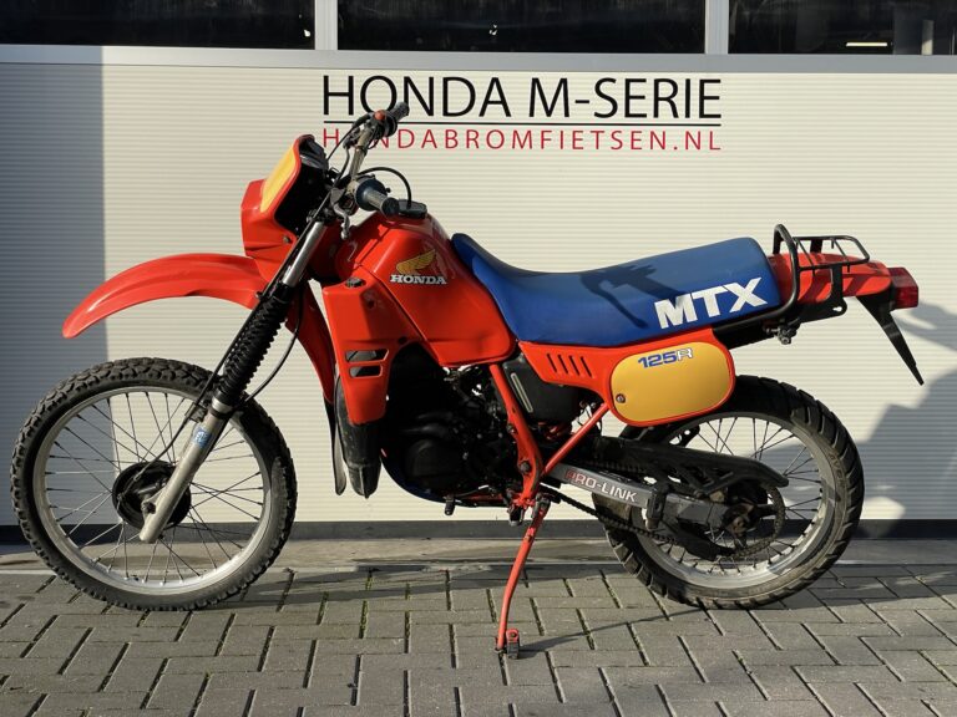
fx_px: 1438
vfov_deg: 28.0
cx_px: 478
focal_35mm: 52
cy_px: 358
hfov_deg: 36.8
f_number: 2
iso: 25
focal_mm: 6
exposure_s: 1/1115
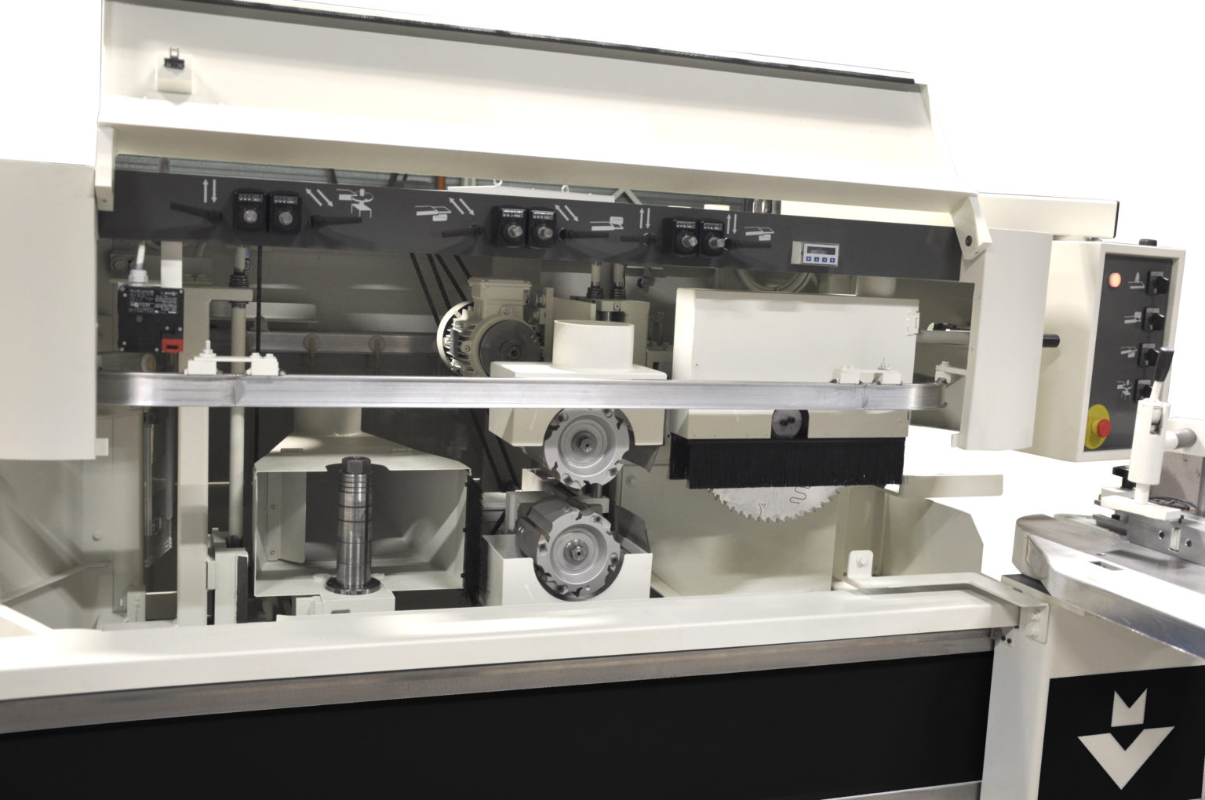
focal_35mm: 36
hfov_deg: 53.2
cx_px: 602
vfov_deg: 36.8
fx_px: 1203
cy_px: 400
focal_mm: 24
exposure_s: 1/15
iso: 400
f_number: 4
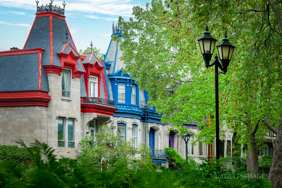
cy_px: 94
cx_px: 141
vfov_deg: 16.9
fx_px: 634
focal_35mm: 81
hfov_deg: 25.1
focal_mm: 29.69
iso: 100
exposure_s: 1/400
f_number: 4
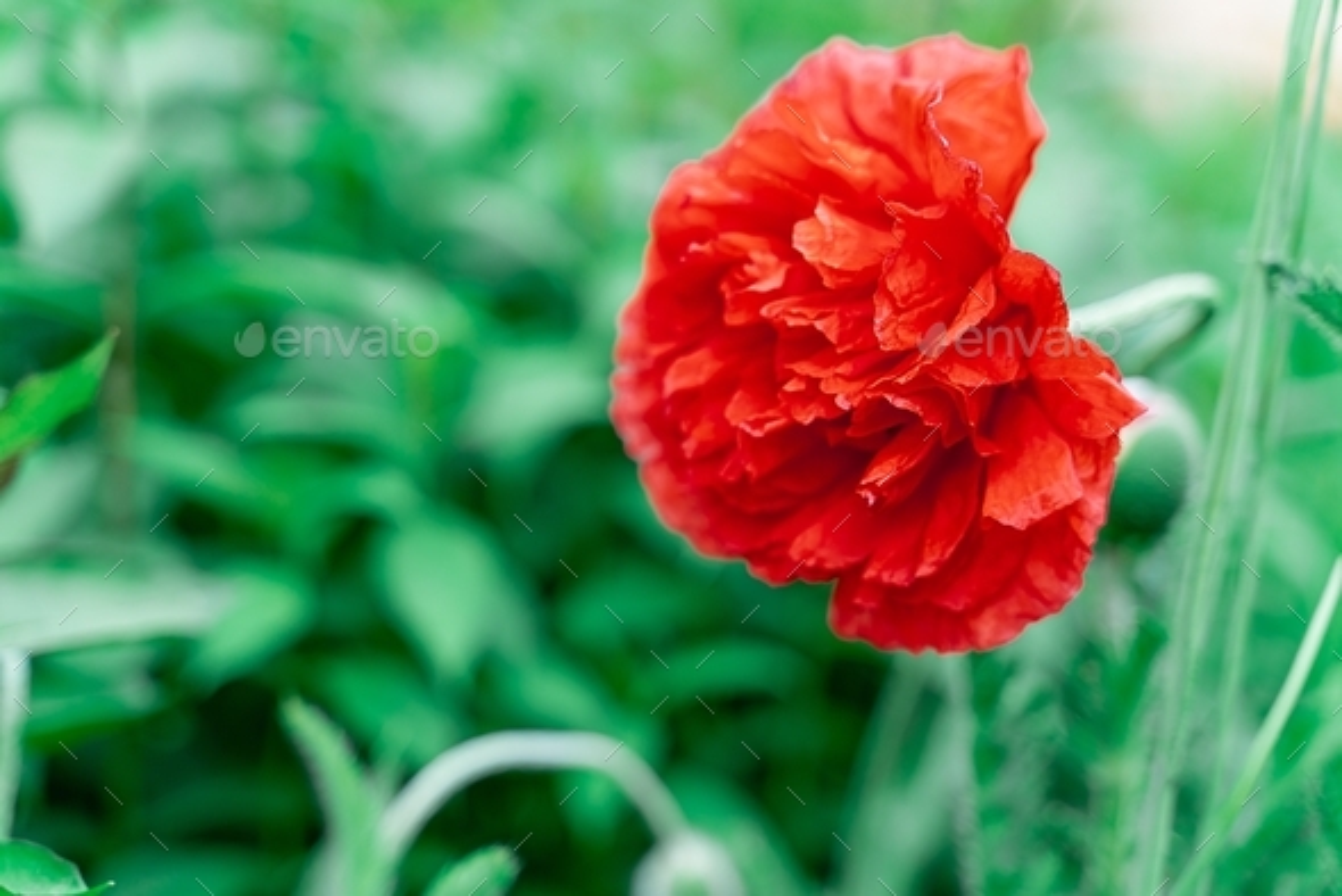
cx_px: 671
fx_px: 2797
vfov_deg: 18.2
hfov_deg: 27.0
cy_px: 448
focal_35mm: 75
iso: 160
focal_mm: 75
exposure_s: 1/400
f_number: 3.5
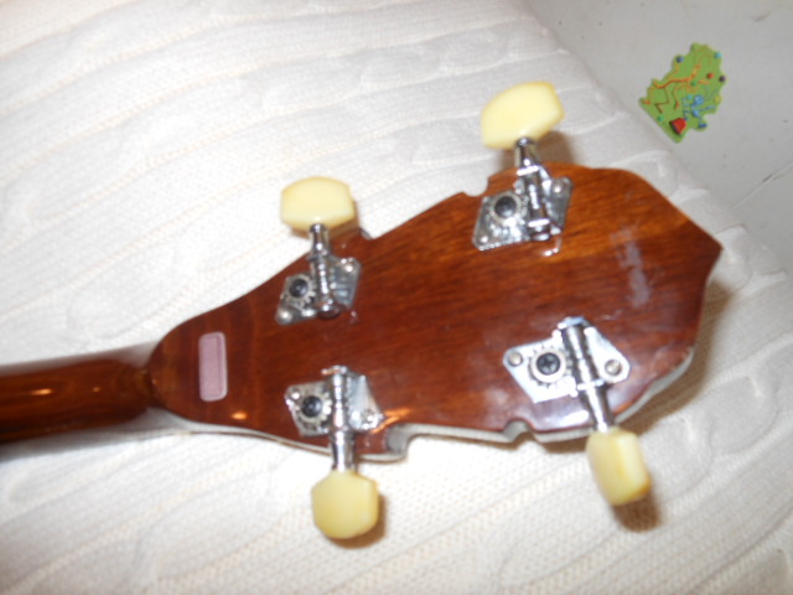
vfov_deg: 54.9
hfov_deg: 69.4
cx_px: 396
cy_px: 298
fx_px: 573
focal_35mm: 25
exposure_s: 1/25
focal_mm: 4.5
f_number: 3.2
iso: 80
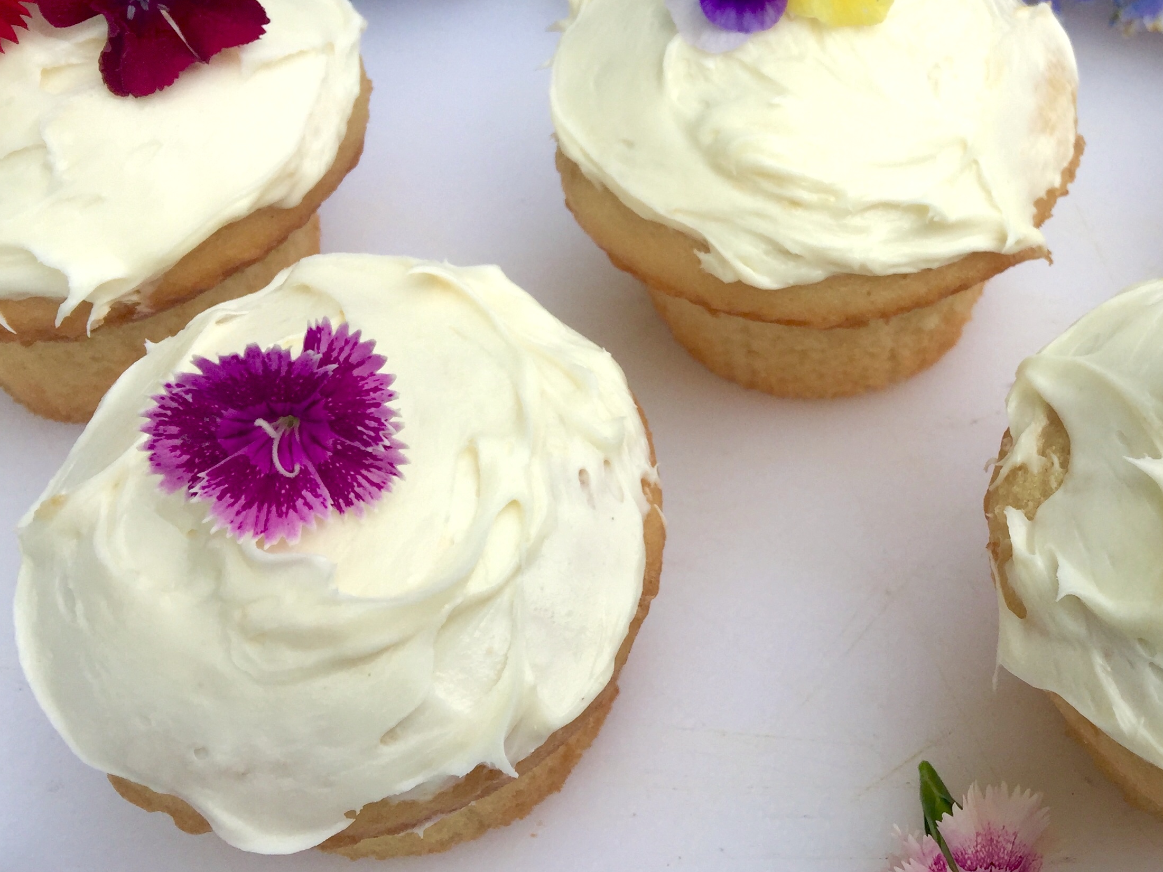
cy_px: 336
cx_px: 838
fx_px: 1445
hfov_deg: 42.8
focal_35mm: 43
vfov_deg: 33.5
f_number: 2.2
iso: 32
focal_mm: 4.15
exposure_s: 1/920
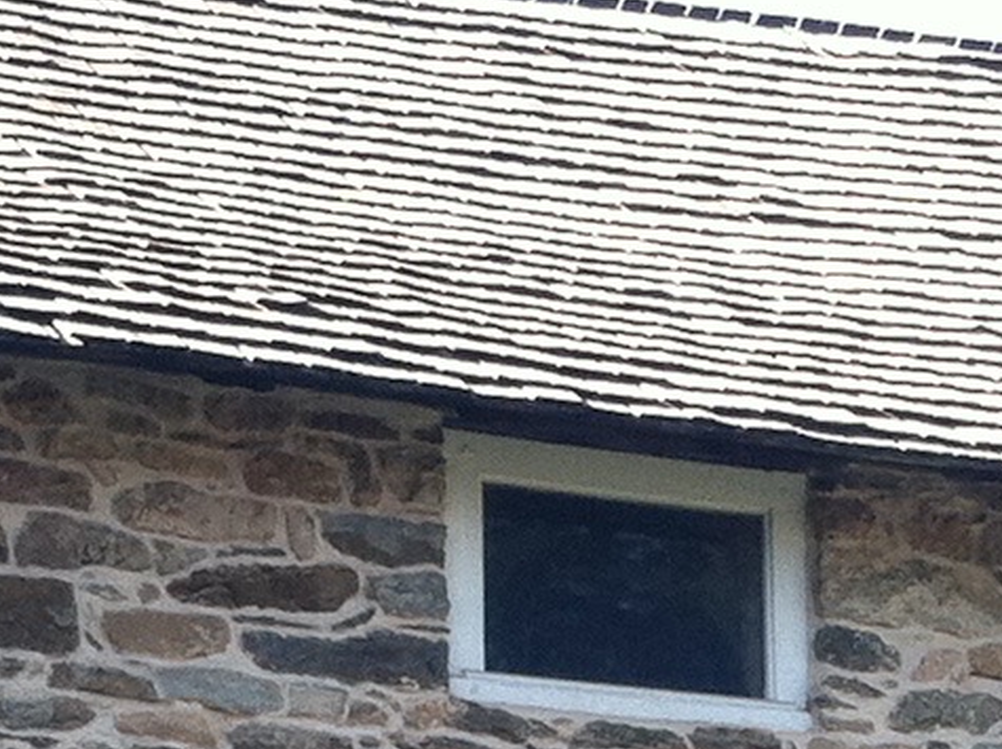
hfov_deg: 10.3
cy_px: 1490
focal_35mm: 191
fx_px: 5522
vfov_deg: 7.5
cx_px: 894
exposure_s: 1/182
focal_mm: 3.85
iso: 80
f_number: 2.8
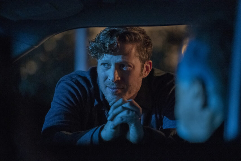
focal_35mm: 200
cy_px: 80
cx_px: 120
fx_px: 1339
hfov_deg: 10.3
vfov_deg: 6.9
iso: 20000
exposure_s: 1/160
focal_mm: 200
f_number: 2.8
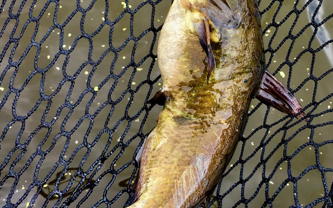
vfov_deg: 22.7
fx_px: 517
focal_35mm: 57
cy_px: 75
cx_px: 231
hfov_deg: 35.2
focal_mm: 4.15
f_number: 2.2
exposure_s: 1/309
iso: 25
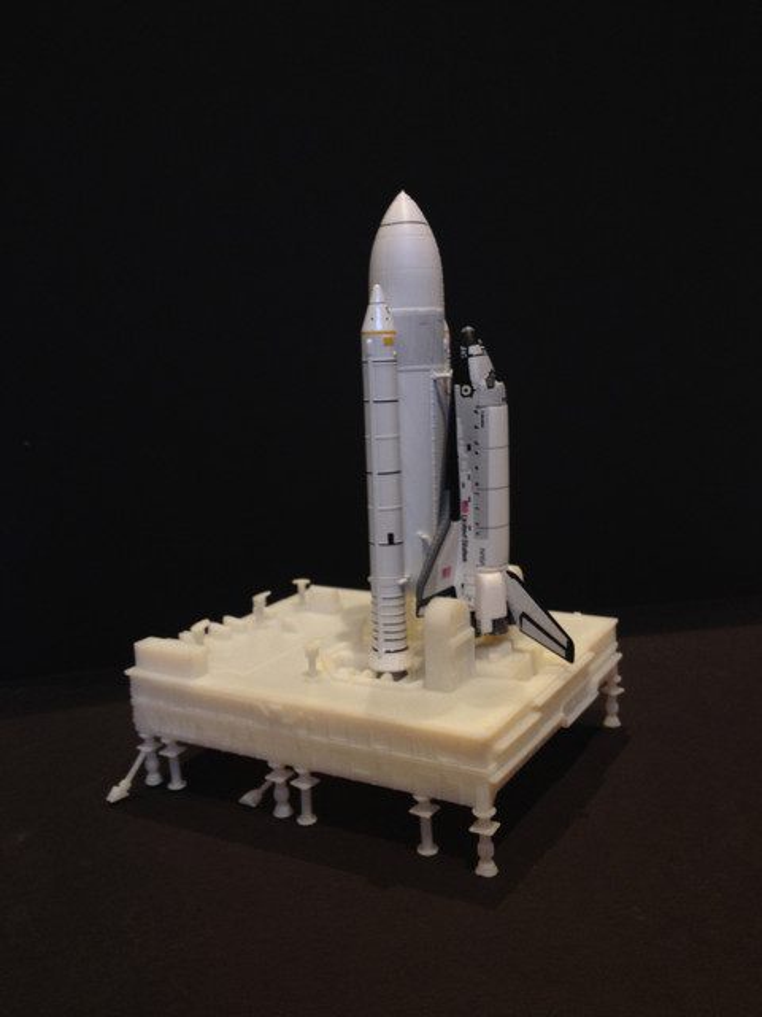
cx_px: 381
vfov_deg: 52.6
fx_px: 1027
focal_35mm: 35
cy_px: 508
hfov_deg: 40.7
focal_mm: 4.28
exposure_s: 1/20
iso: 80
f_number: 2.4
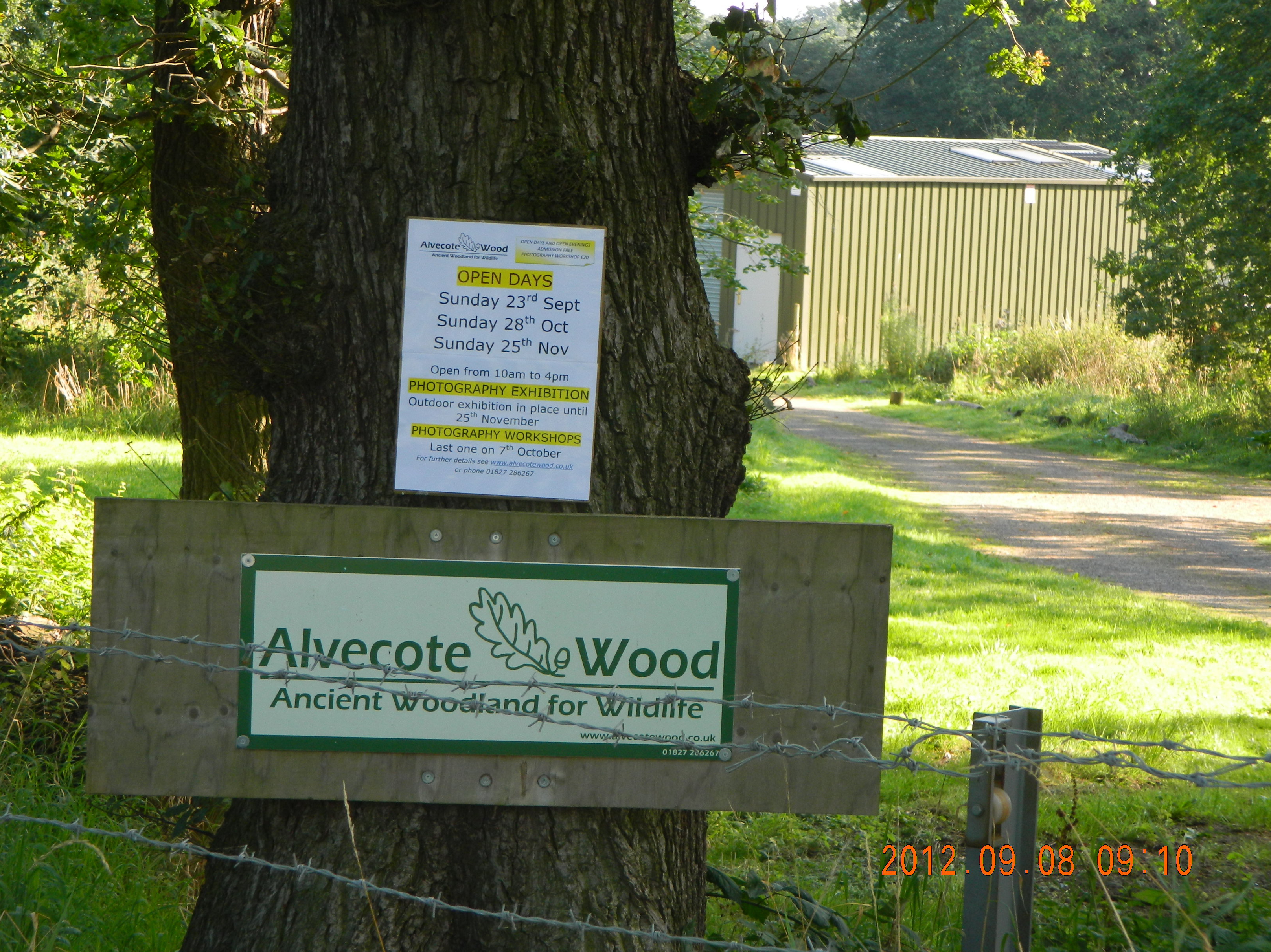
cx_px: 633
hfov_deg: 18.9
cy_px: 480
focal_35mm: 104
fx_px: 3818
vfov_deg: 14.2
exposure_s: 1/60
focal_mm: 18.6
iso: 100
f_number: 4.5
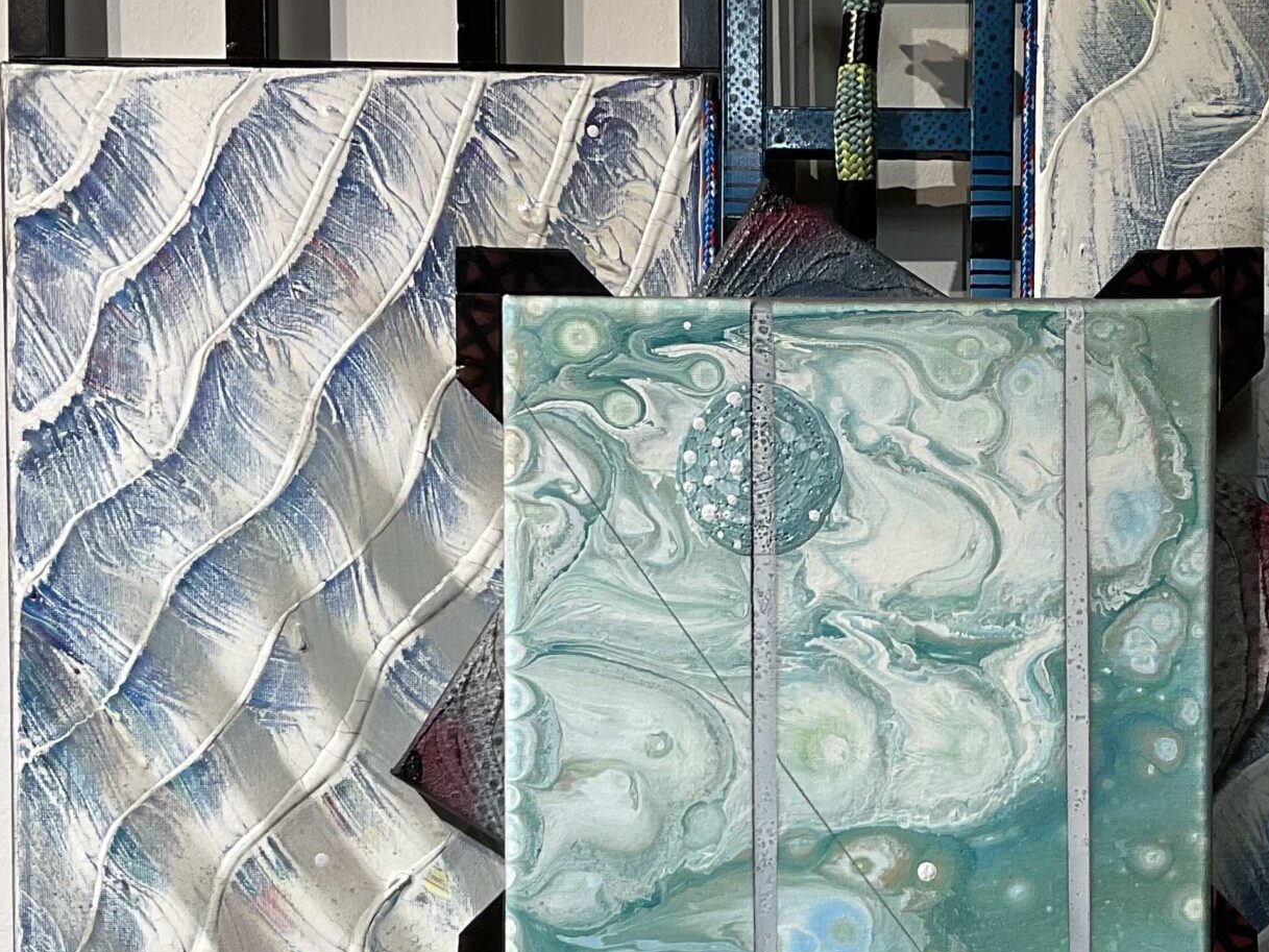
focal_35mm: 61
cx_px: 876
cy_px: 725
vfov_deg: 23.8
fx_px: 2236
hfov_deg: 31.4
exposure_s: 1/60
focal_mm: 3
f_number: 1.8
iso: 32
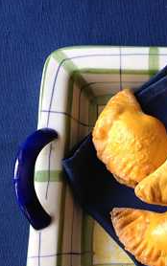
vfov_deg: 23.5
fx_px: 640
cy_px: 149
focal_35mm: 88
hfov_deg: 13.9
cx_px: 255
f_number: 2.4
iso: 50
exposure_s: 1/120
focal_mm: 4.12
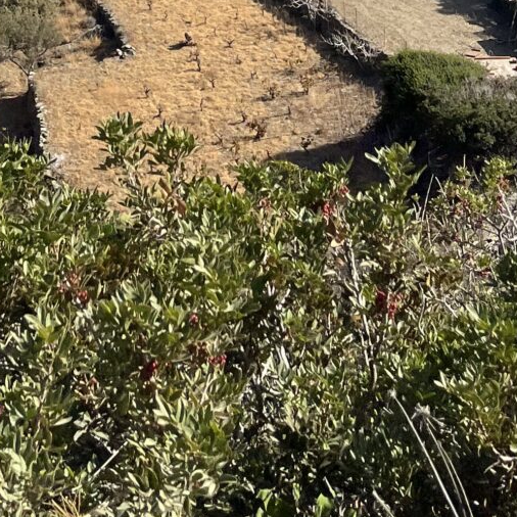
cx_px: 152
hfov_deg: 18.6
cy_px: -461
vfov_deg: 15.5
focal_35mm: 93
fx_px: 1571
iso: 50
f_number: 1.6
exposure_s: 1/3215
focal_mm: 5.1
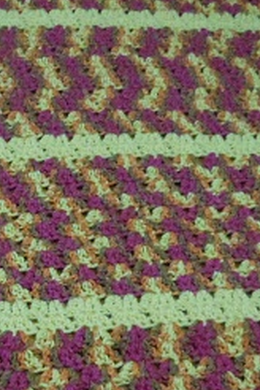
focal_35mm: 78
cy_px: 251
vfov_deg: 25.9
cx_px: -52
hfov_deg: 16.7
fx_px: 845
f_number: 3.5
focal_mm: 5.4
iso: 2500
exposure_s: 1/250
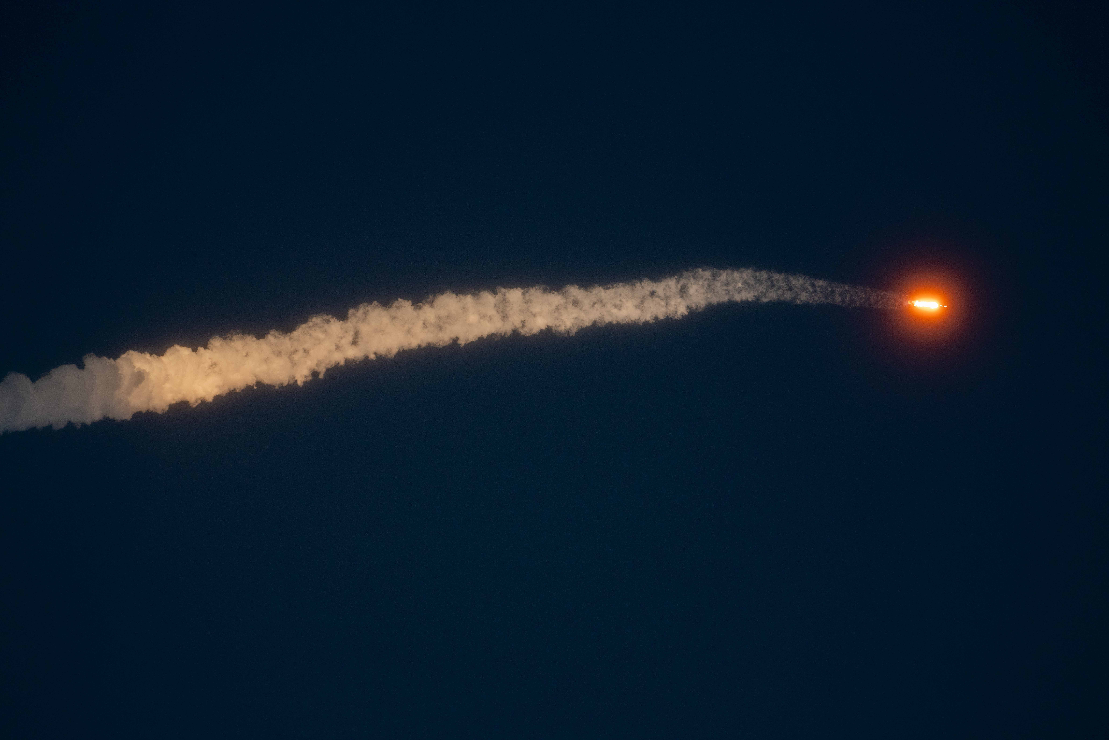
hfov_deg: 8.6
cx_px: 554
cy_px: 370
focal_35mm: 240
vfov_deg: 5.7
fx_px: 7393
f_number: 5.6
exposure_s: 1/1000
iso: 1250
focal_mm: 240
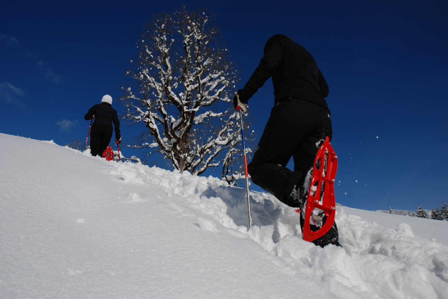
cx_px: 224
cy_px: 150
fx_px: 336
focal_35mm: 27
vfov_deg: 47.9
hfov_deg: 67.4
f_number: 11
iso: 100
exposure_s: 1/500
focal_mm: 18
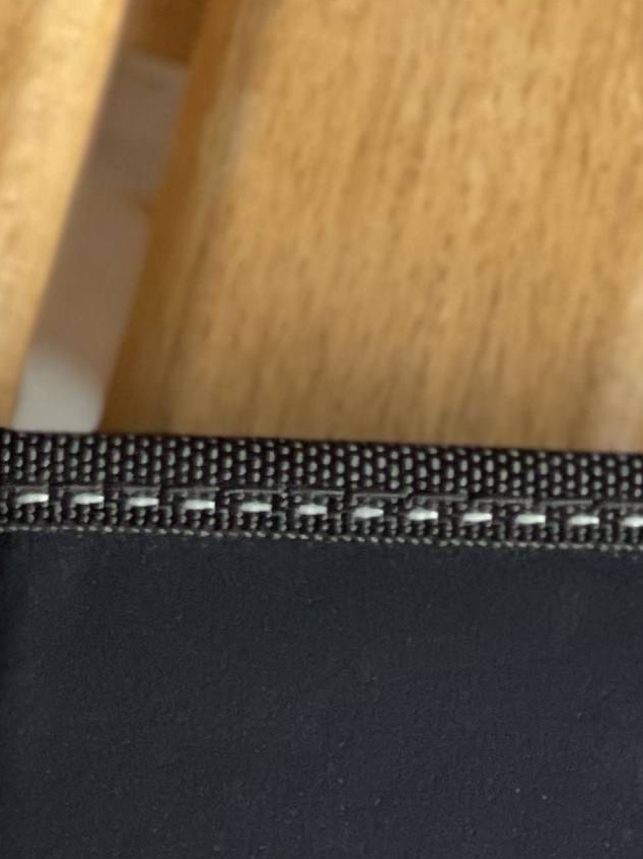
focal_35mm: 305
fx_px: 7558
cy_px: 1714
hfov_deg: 4.9
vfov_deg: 6.3
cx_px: 650
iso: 160
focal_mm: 7.5
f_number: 2.2
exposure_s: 1/121
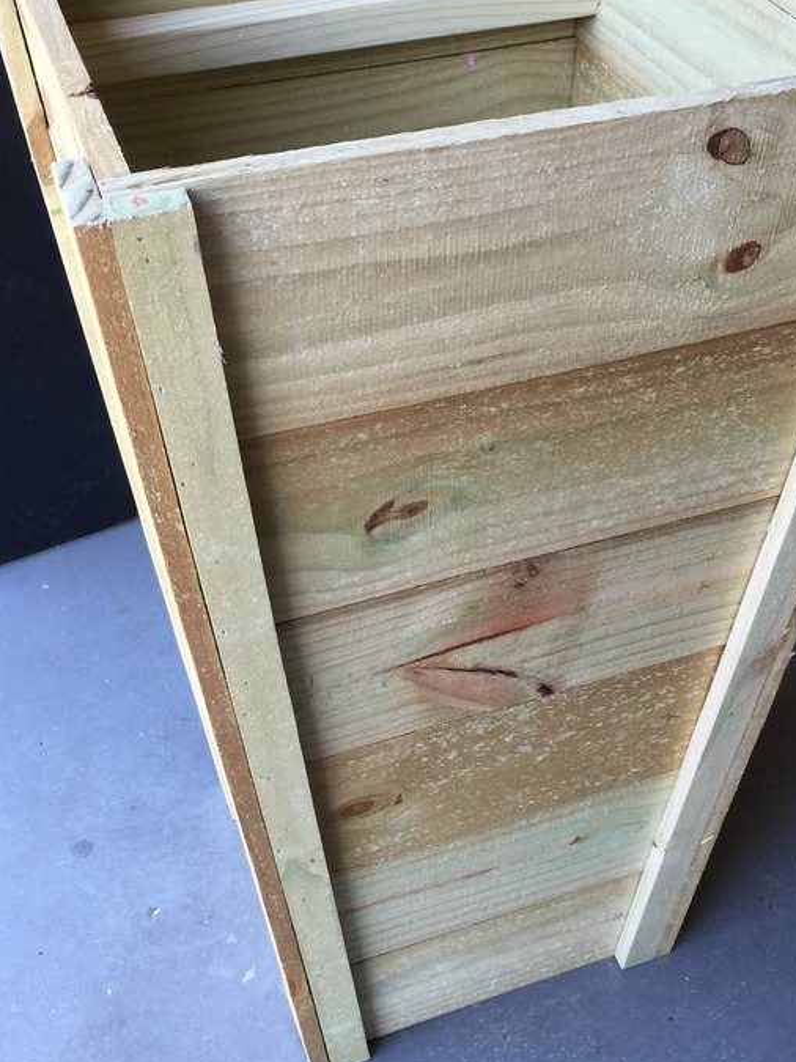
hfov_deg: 32.8
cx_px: 477
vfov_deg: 43.0
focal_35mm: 44
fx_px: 1349
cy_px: 541
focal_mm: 4.15
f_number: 2.2
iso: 32
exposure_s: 1/40
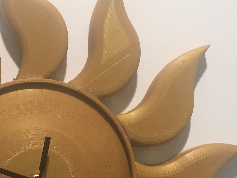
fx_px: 541
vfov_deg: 18.1
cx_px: 19
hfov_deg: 24.0
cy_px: 186
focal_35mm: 79
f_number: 2.2
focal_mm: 4.15
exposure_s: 1/30
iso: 50
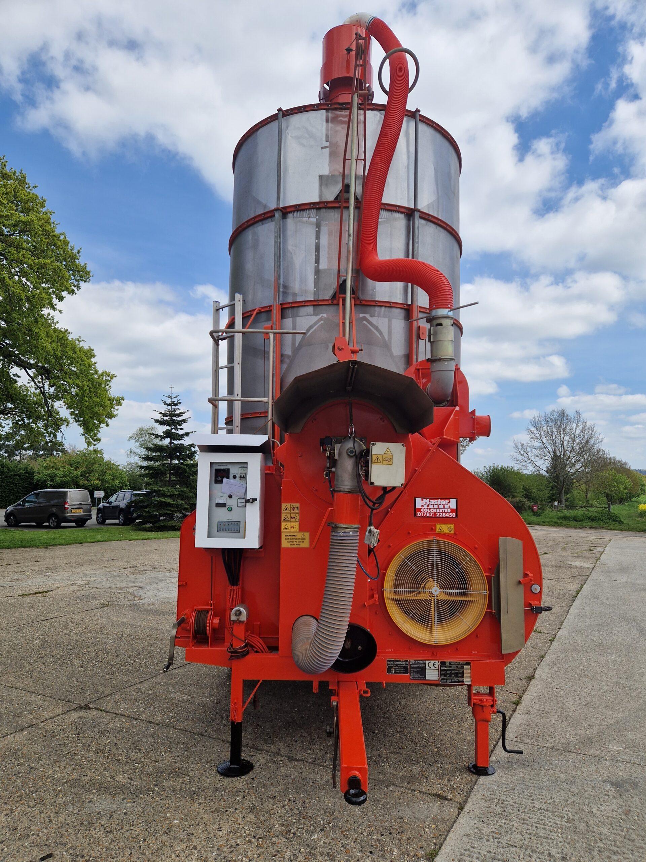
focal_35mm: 23
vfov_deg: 73.9
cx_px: 323
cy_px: 431
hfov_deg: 58.9
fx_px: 572
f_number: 1.8
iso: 50
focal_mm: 5.4
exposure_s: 1/1964
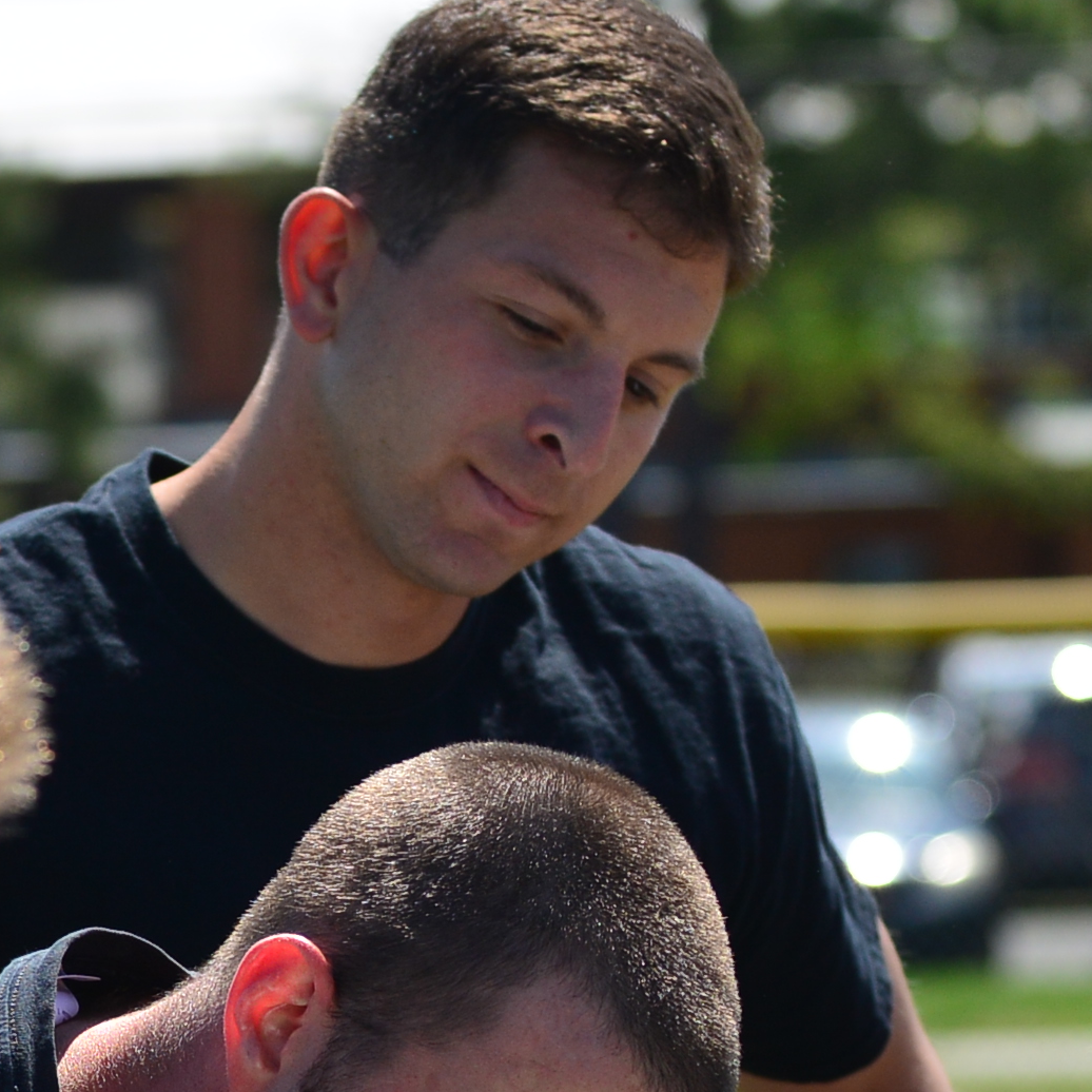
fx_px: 11314
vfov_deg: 5.5
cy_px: 1306
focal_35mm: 317
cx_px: 378
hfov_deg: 5.5
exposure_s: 1/2500
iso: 200
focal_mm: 70
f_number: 3.5
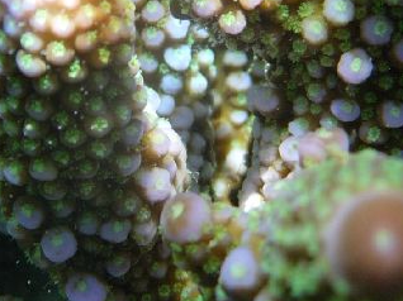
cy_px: 121
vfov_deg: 13.4
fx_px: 1280
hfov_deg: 17.9
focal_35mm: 110
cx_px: 152
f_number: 2.8
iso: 64
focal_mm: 7.8
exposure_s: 1/664
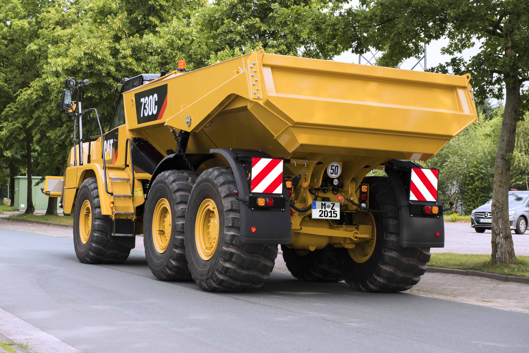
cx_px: 264
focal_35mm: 70
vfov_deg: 19.5
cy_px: 176
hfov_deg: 28.8
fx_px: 1029
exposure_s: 1/80
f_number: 8
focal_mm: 70
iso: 100
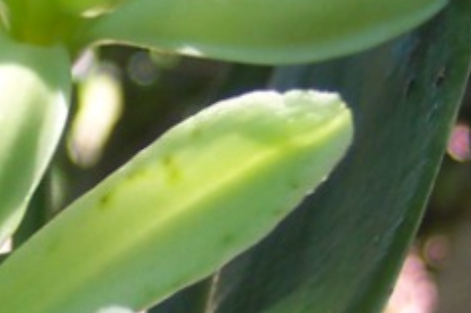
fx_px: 2157
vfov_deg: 8.3
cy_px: 206
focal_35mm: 165
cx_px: -2
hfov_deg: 12.3
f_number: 2.8
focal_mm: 8
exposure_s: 1/125
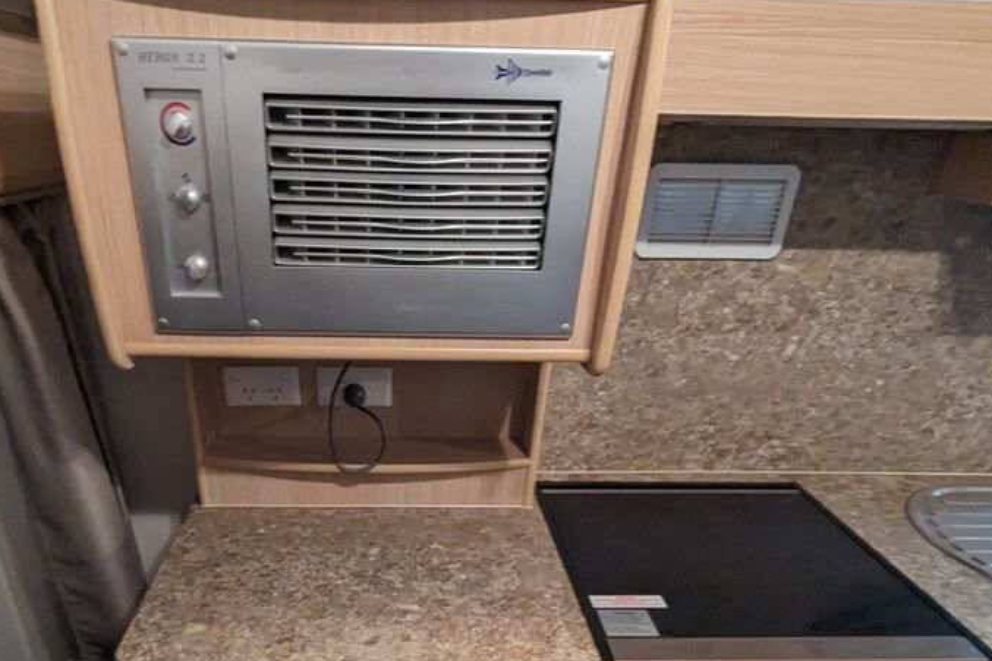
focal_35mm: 22
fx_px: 606
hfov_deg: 77.8
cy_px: 498
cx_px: 401
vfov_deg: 54.4
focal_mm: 1.95
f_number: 2.2
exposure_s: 1/23.8
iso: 960
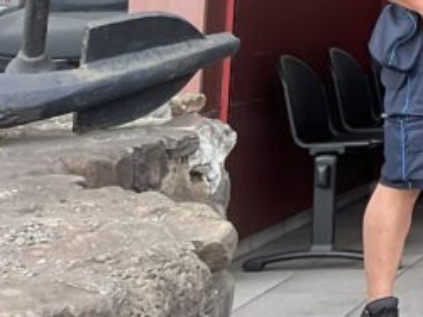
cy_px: -237
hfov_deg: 14.0
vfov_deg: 11.6
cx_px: 849
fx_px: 1453
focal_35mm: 119
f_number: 1.8
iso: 16
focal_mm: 3
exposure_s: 1/163
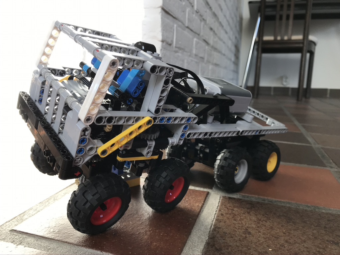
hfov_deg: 63.4
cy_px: 128
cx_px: 170
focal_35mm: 28
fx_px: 275
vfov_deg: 49.7
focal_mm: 3.99
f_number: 1.8
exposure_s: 1/100
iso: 25
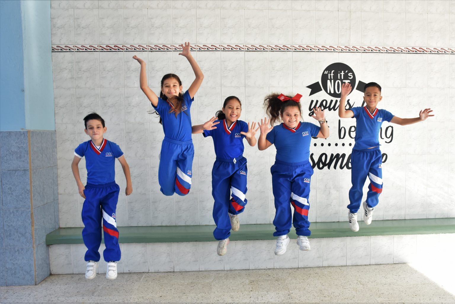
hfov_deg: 61.9
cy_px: 152
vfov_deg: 43.6
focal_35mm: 30
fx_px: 379
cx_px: 228
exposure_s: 1/500
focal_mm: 20
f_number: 5.6
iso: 500
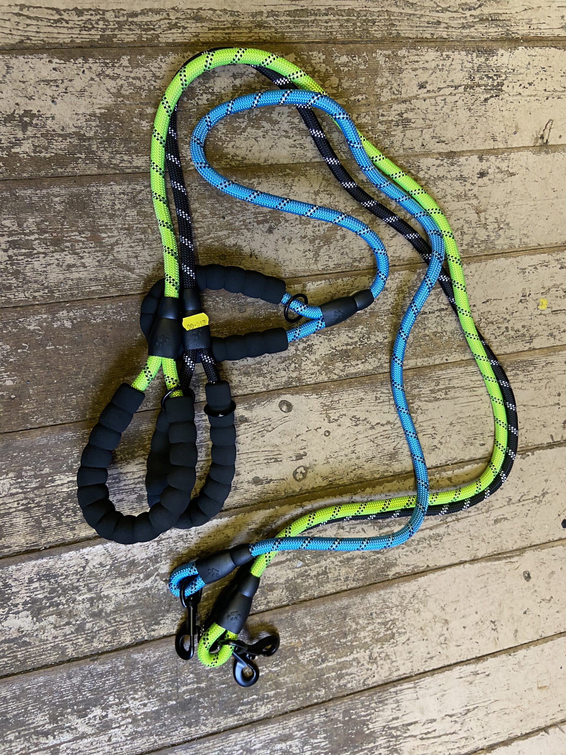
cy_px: 378
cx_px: 283
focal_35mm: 26
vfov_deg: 67.3
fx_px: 567
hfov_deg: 53.1
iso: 200
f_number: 1.8
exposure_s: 1/50
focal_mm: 4.25
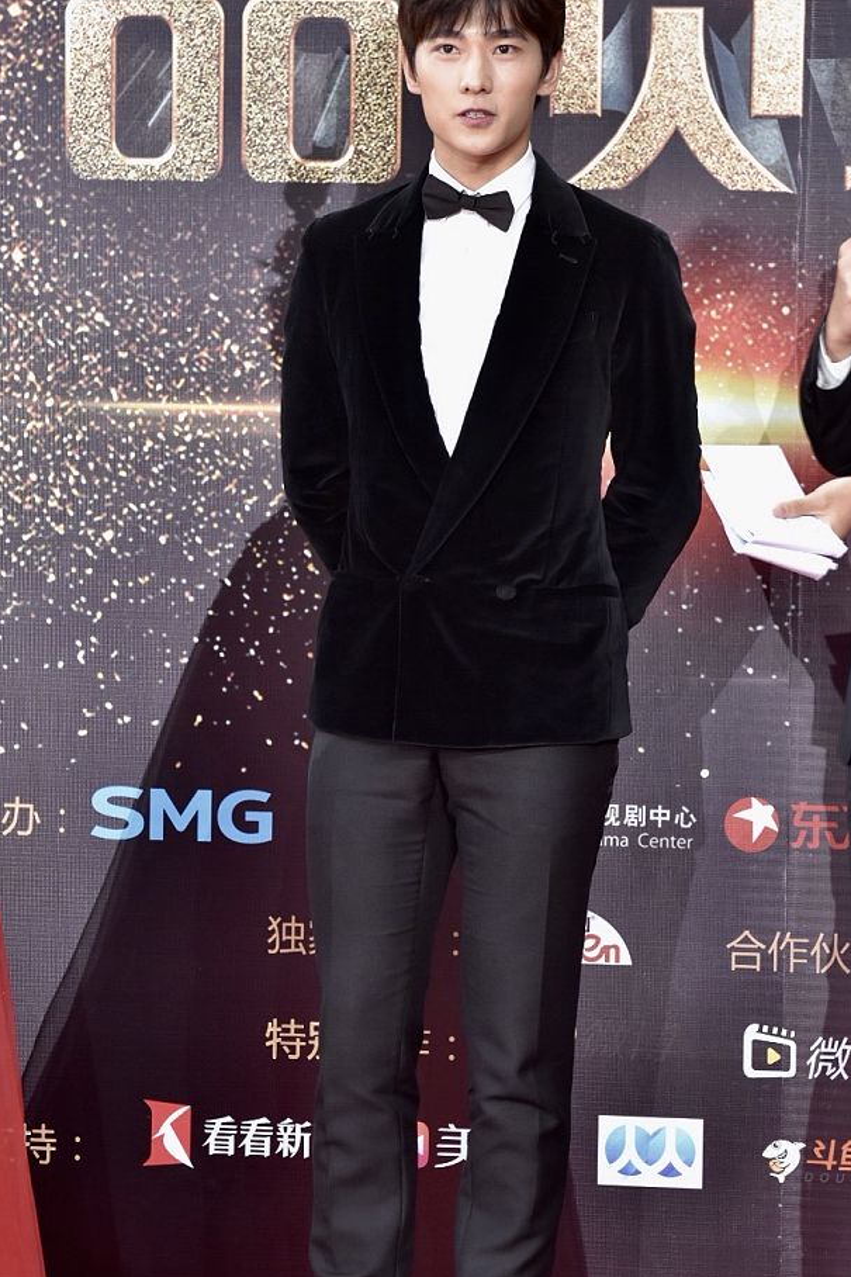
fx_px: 7874
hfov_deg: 6.2
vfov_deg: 9.3
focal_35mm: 222
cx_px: 449
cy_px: 653
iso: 640
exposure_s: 1/100
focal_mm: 112
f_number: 5
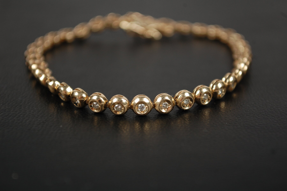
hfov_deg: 24.6
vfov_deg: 16.5
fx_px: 657
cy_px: 96
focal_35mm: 82
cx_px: 144
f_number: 5.6
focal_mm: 55
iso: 220
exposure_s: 1/125
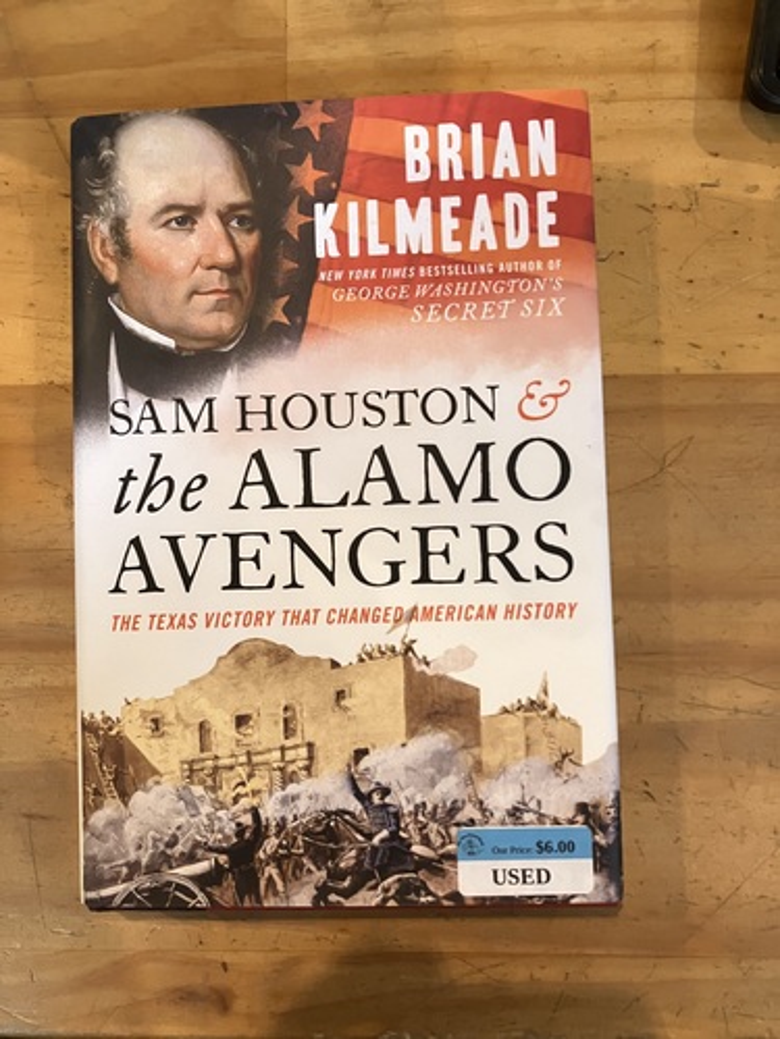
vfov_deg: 63.4
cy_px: 520
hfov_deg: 49.7
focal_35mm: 28
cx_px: 390
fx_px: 841
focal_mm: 3.99
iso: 320
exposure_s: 1/40
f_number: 1.8
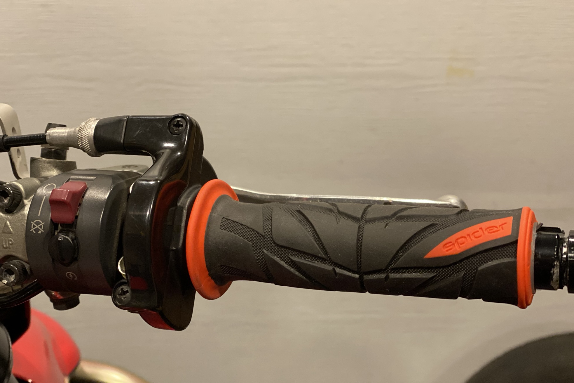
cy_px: 210
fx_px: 877
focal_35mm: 55
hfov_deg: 36.2
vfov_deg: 24.6
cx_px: 288
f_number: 2
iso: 320
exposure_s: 1/40
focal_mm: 6
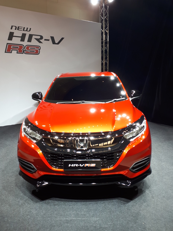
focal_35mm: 27
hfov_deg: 51.4
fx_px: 180
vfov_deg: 65.3
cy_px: 116
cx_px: 86
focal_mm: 3.6
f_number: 1.9
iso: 64
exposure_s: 1/100
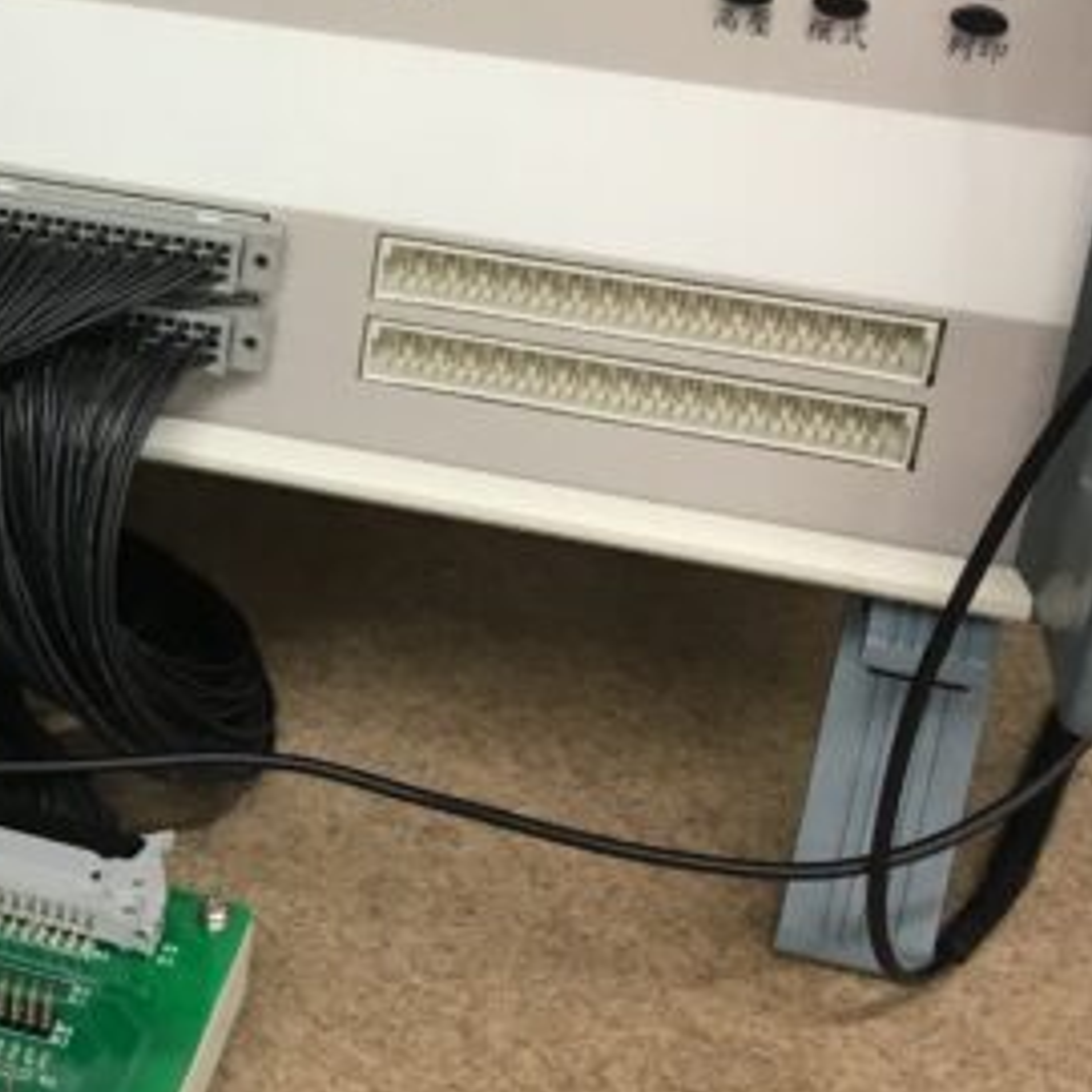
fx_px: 3462
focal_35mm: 97
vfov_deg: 17.9
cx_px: -512
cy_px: 463
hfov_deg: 16.4
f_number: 2.2
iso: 100
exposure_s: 1/33
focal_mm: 4.15
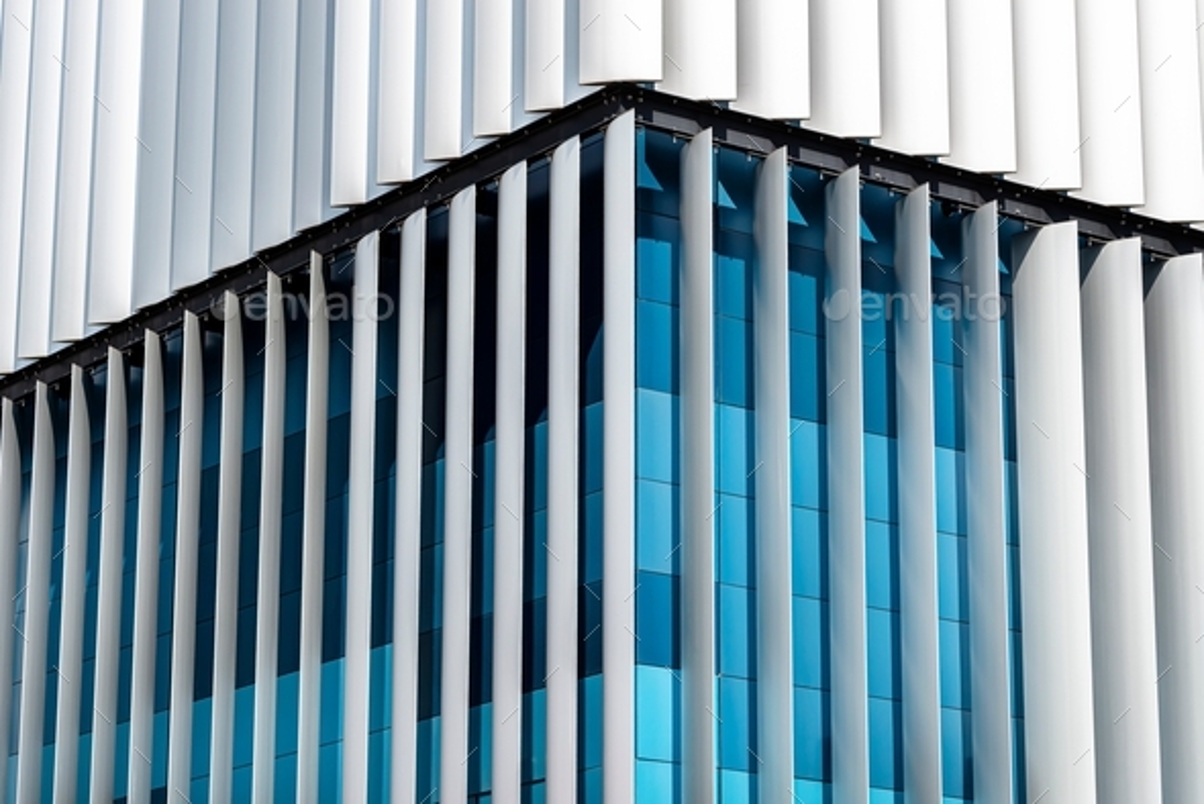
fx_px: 3346
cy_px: 402
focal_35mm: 100
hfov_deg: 20.4
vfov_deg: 13.7
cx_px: 602
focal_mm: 100
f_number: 8
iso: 100
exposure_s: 1/200
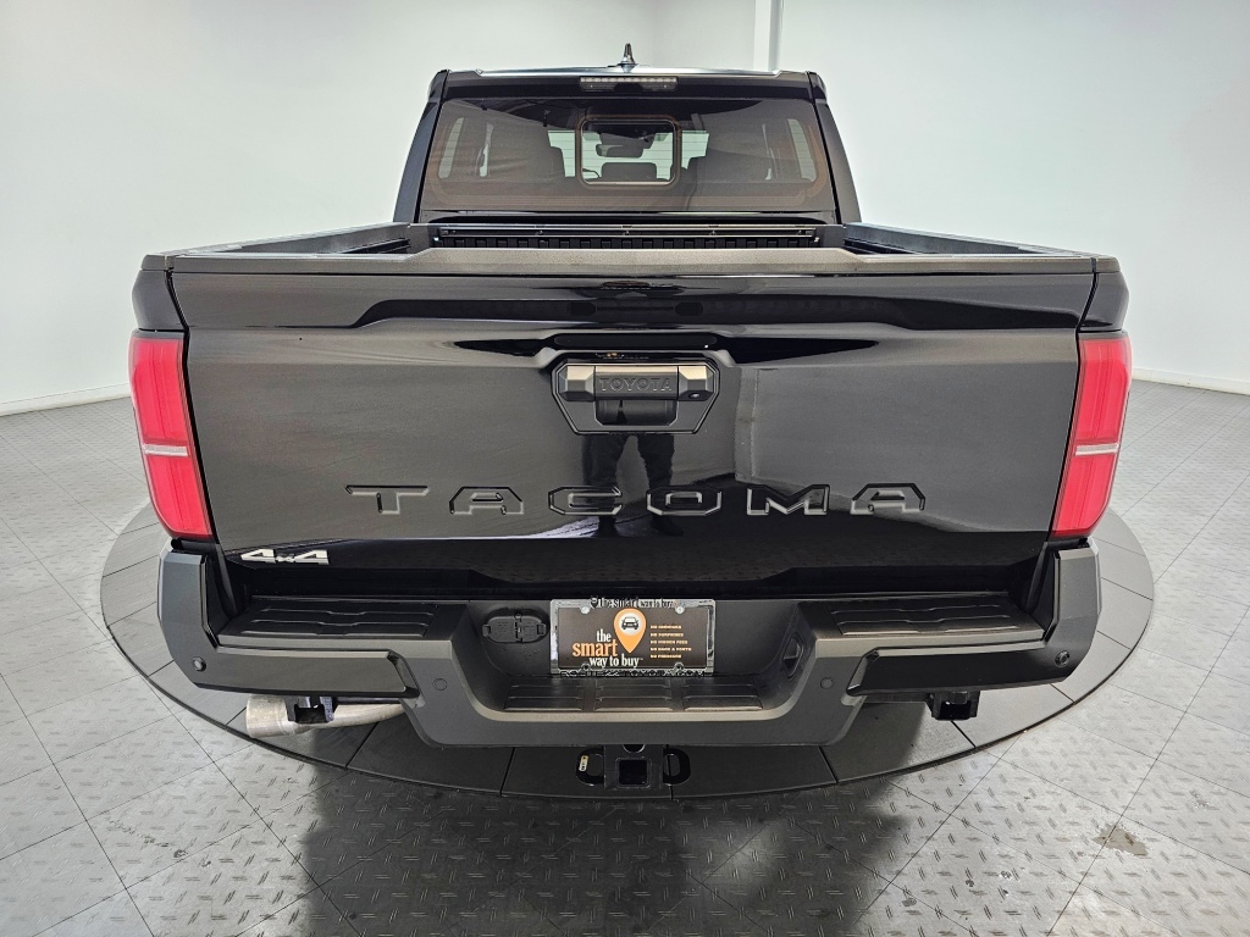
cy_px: 468
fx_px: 831
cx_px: 625
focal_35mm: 23
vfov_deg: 58.9
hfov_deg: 73.9
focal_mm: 6.3
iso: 500
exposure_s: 1/24
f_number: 1.7
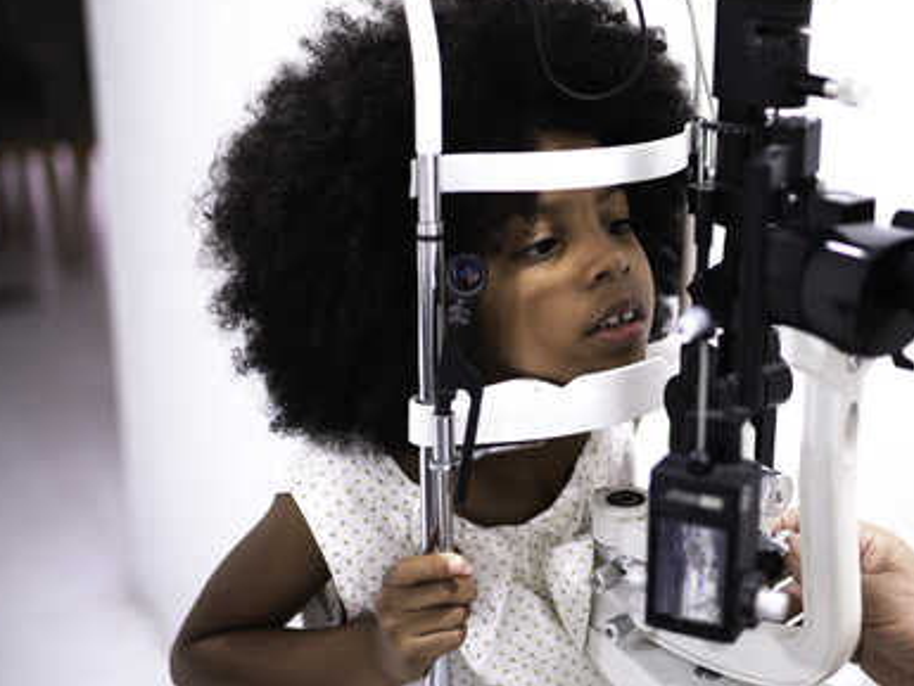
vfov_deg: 26.0
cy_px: 265
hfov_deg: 33.6
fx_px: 1479
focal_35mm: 56
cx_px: 686
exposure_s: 1/400
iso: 640
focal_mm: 35
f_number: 1.4
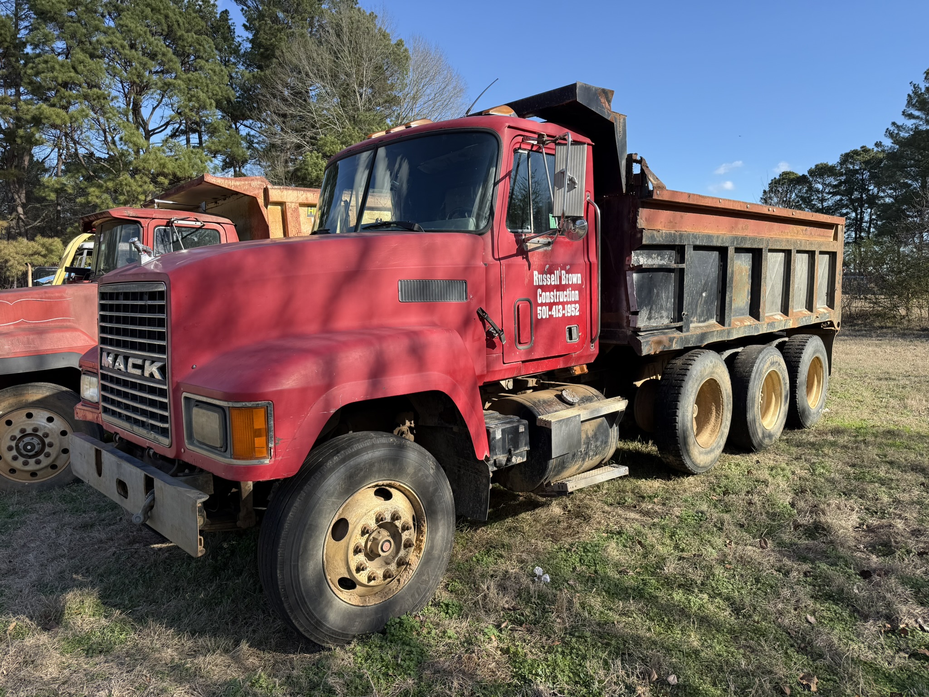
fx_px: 644
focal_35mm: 24
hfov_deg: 71.6
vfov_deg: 56.8
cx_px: 464
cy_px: 348
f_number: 1.78
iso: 80
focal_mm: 6.76
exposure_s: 1/1770
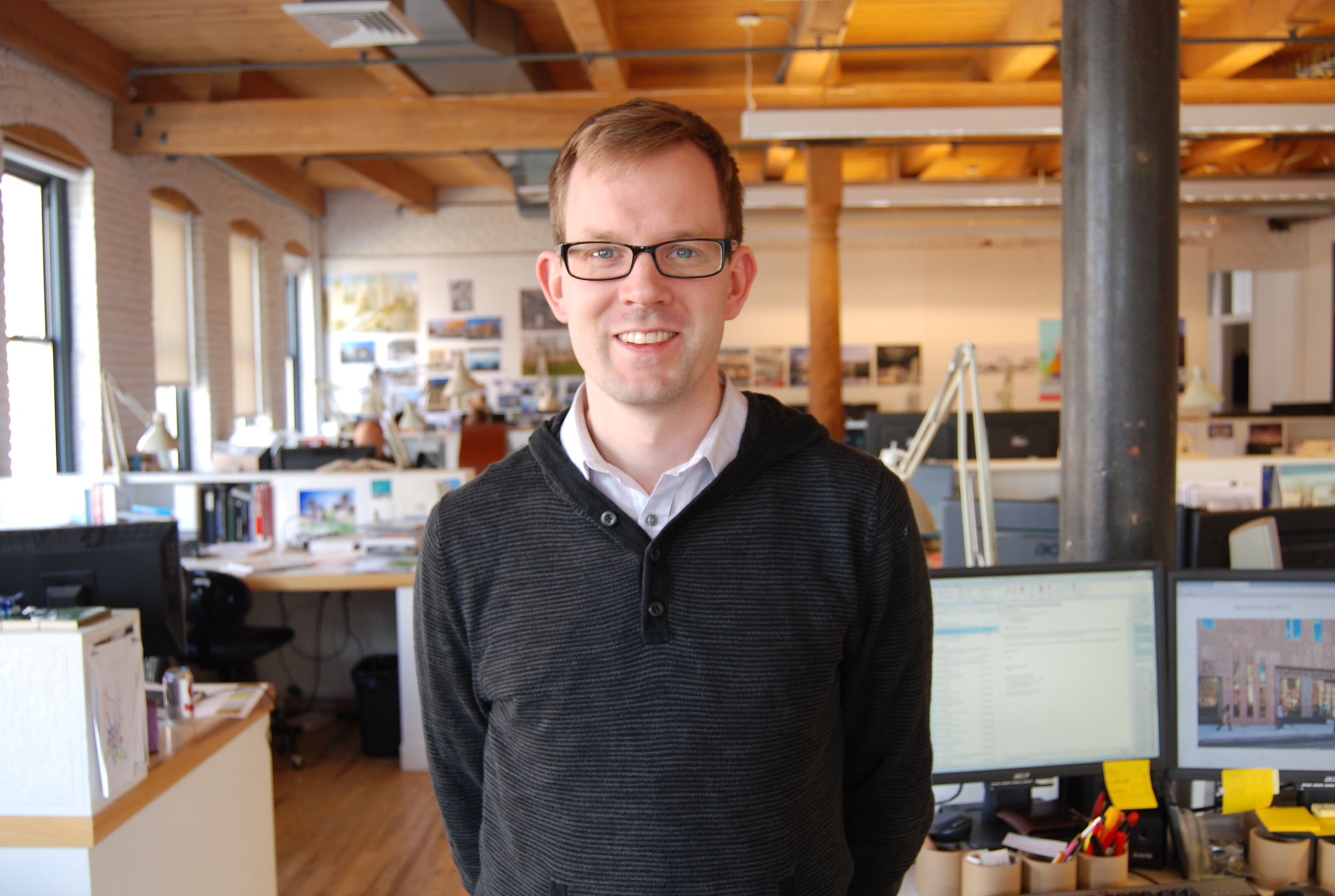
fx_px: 1338
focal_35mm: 36
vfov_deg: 37.0
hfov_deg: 53.0
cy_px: 448
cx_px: 668
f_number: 4
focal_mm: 24
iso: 200
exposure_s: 1/15
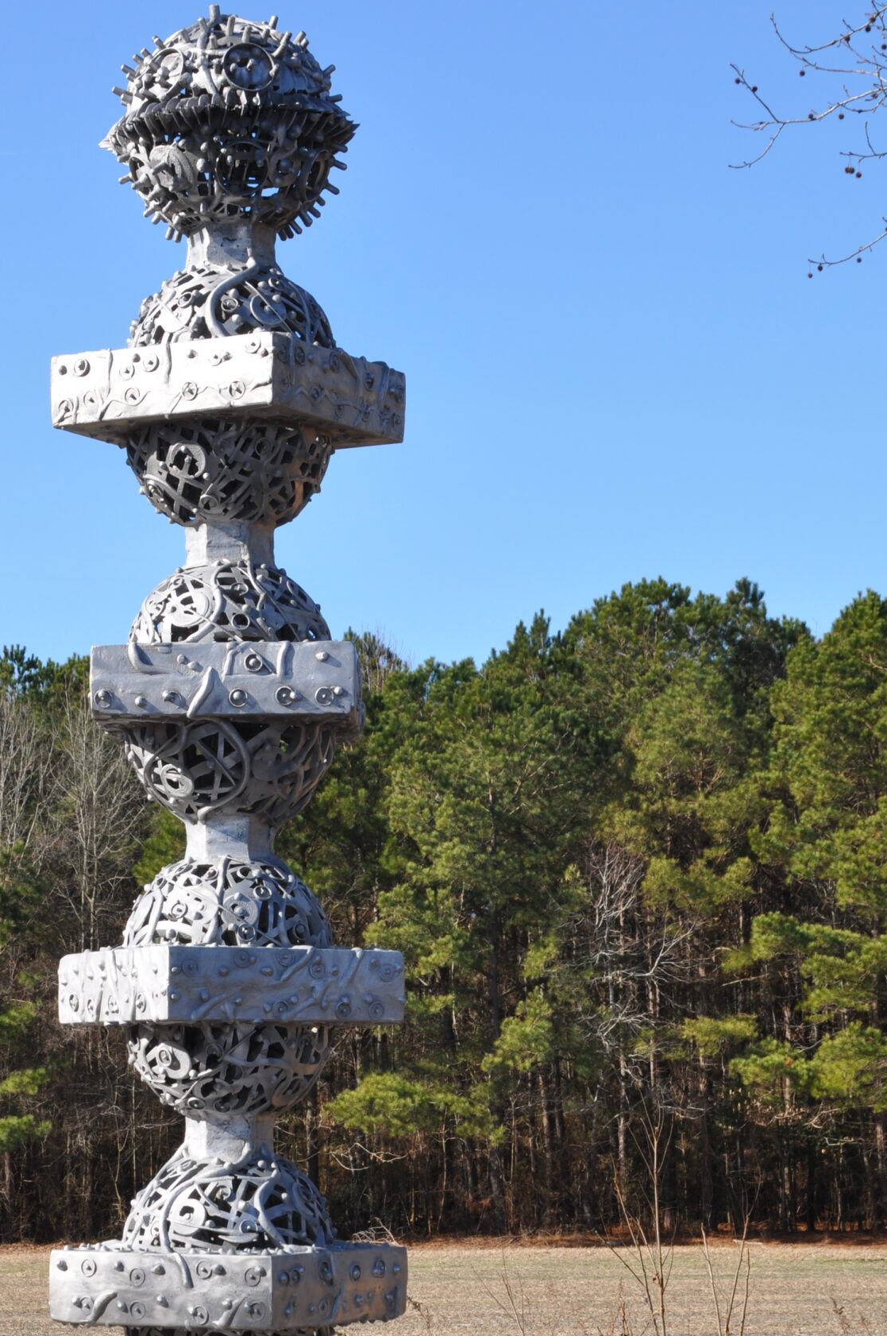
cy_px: 921
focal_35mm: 103
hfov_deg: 13.2
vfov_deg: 19.8
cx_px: 231
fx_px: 3808
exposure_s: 1/200
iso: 200
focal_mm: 45
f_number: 11
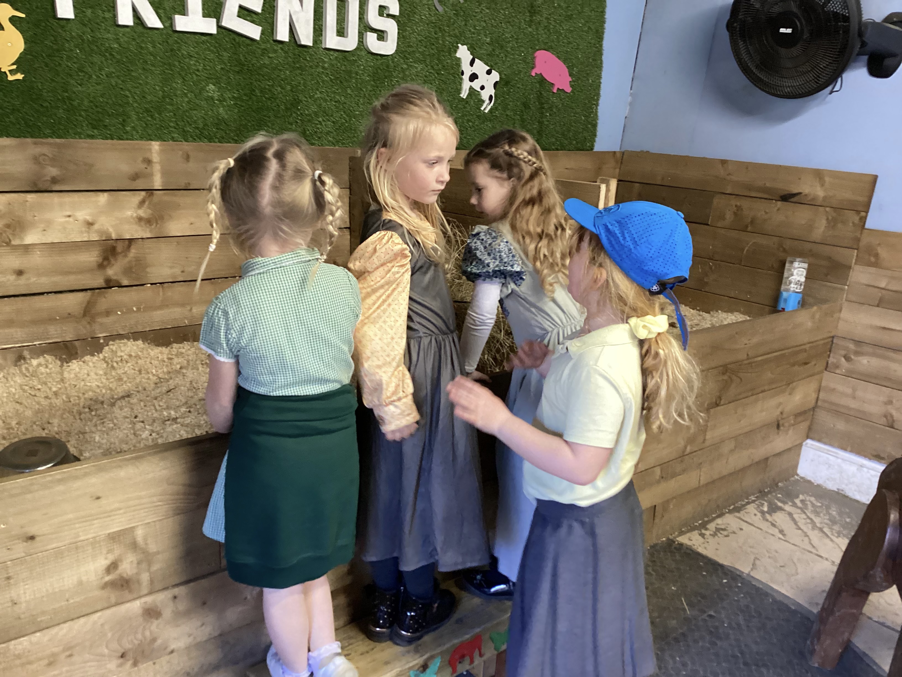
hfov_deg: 58.4
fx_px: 808
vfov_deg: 45.4
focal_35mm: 31
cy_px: 338
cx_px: 451
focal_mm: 3.3
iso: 250
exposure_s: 1/50
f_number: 2.4
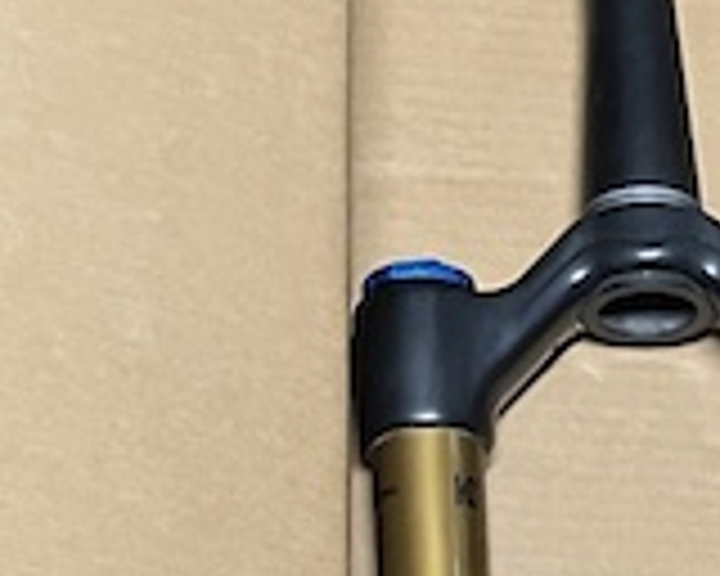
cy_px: 1354
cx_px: 724
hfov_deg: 14.9
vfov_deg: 10.5
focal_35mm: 127
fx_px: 2706
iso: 500
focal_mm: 4.2
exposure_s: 1/60
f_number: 1.6
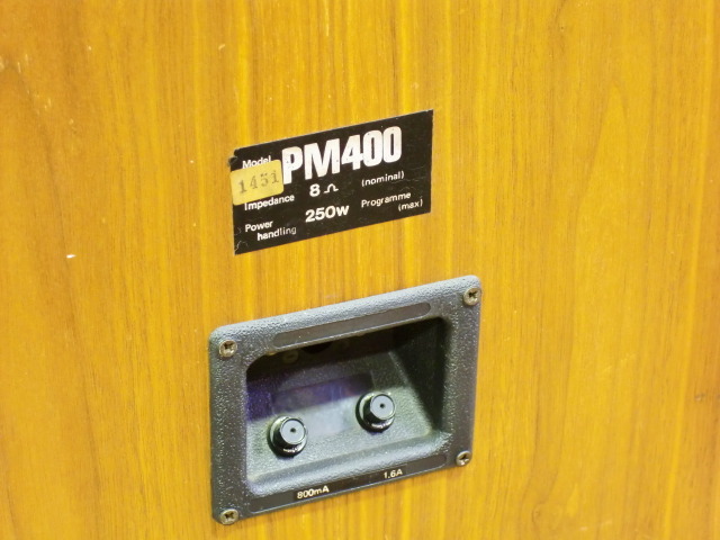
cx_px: 360
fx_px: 1934
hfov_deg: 21.1
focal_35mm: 93
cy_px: 270
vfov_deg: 15.9
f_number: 5.2
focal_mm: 16.5
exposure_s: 1/3.33
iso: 400
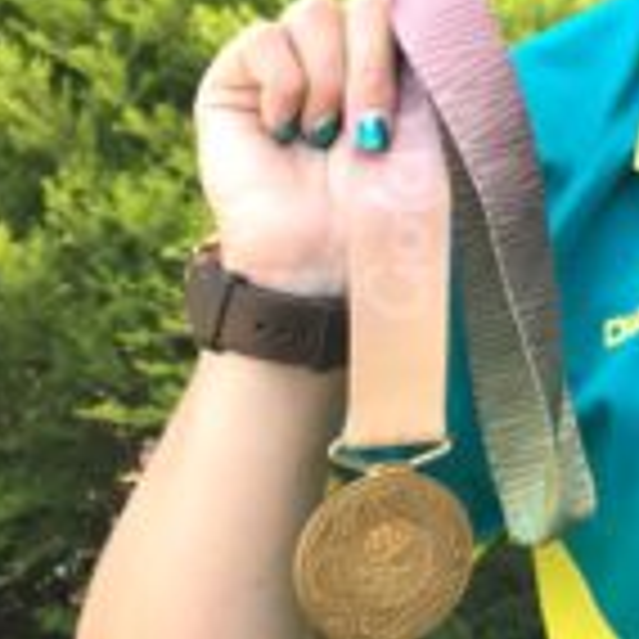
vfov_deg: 16.7
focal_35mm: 103
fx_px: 2151
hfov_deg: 15.9
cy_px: 56
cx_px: 864
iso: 20
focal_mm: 3.99
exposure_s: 1/152
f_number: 1.8
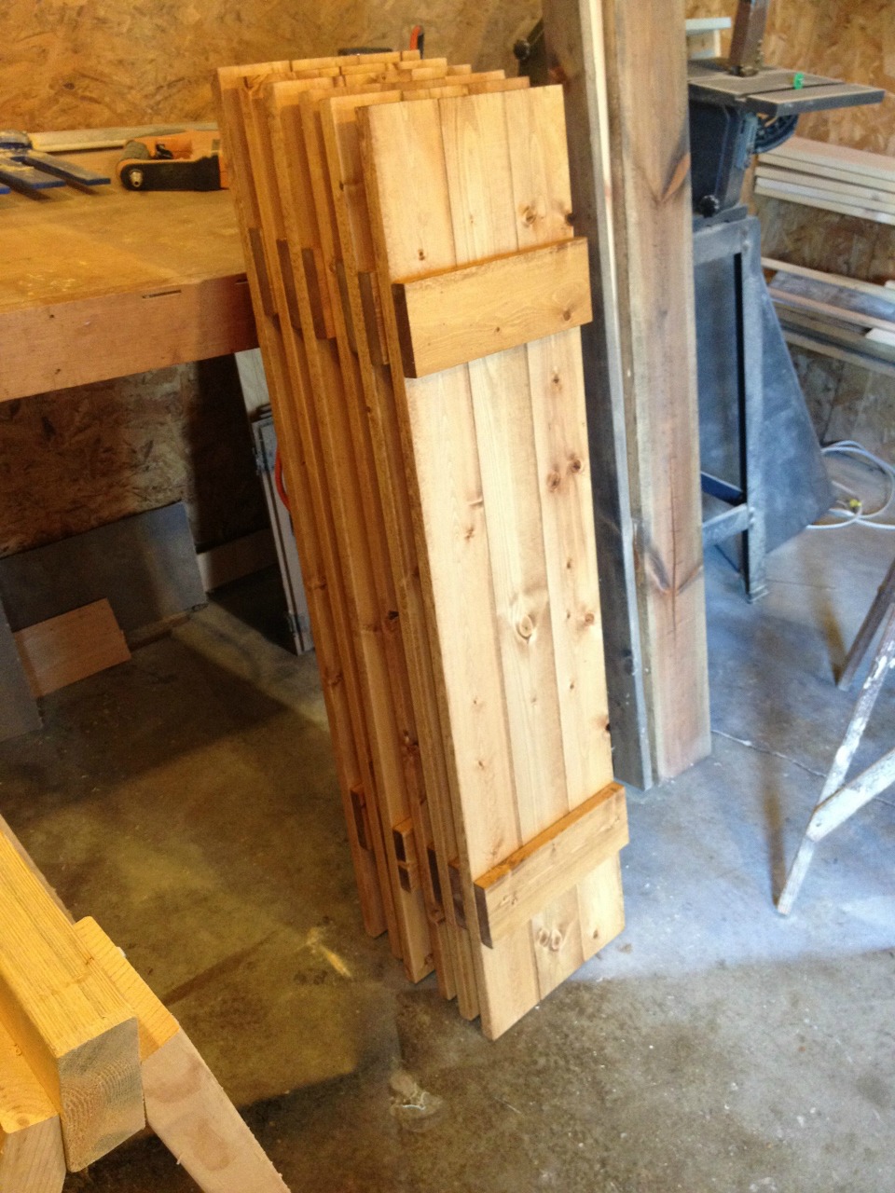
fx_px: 1207
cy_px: 596
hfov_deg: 40.7
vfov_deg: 52.6
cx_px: 448
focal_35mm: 35
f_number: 2.4
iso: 200
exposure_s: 1/20
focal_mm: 4.28
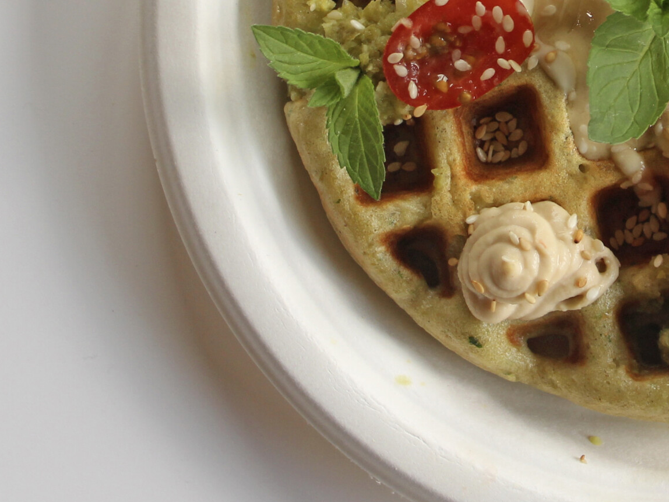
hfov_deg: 16.5
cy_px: 19
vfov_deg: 12.6
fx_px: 2242
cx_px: 702
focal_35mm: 116
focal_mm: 6
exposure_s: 1/444
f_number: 2.4
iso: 16
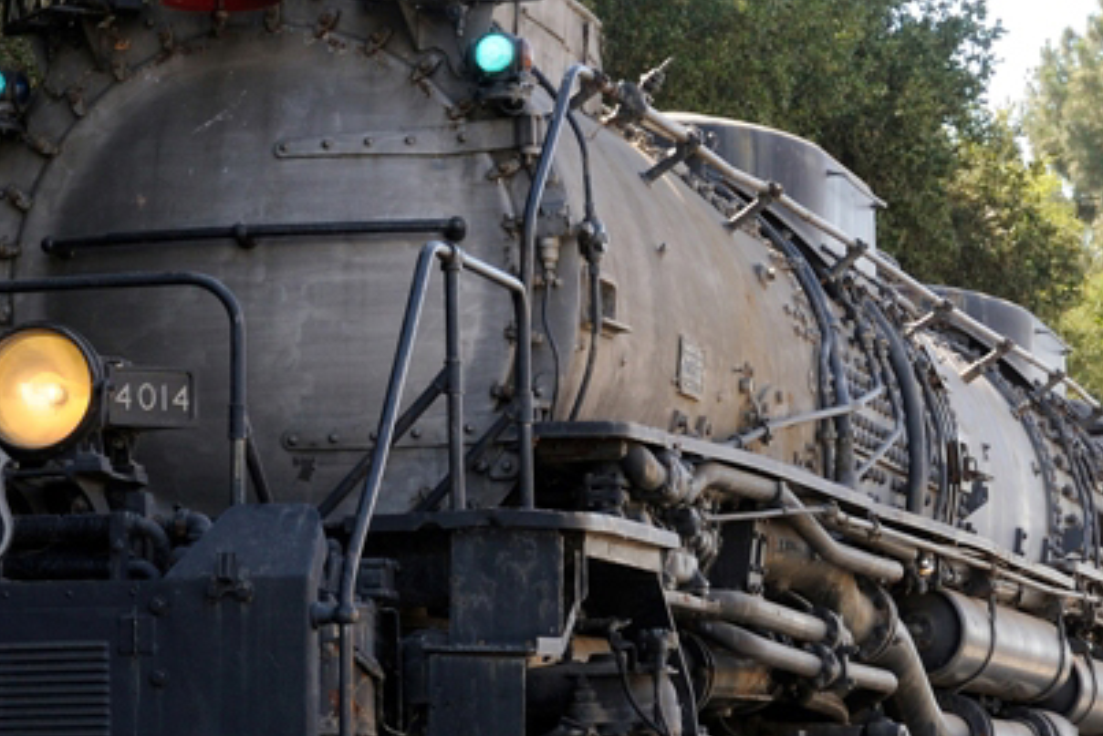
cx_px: 520
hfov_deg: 16.8
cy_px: 628
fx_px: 3739
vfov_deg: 11.2
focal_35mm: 122
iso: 200
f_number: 6.3
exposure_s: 1/160
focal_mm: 32
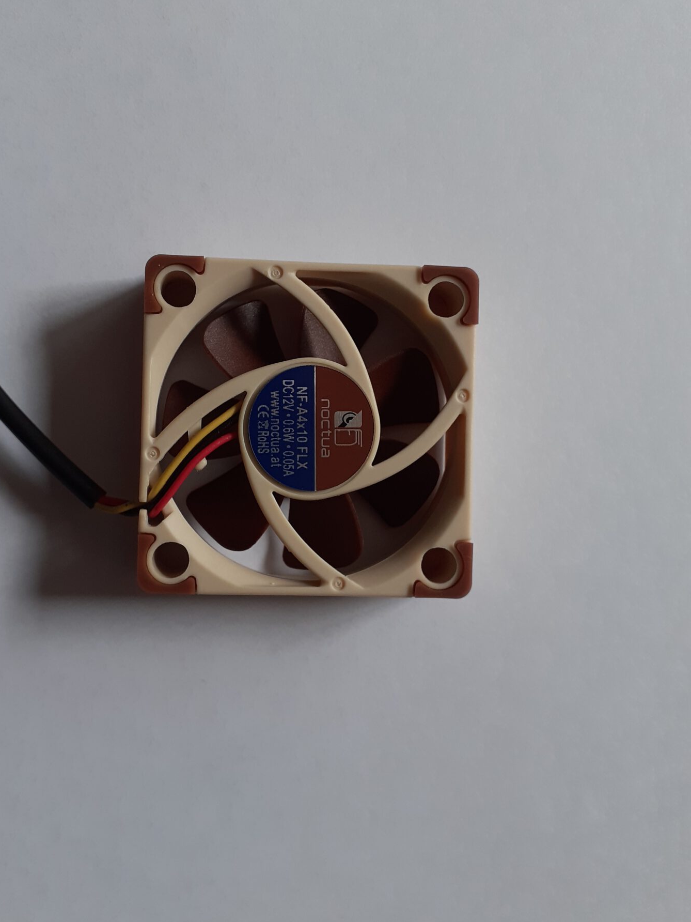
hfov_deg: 45.3
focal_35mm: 31
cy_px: 445
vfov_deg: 58.3
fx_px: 825
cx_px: 303
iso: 64
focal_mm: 3.6
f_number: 1.9
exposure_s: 1/100
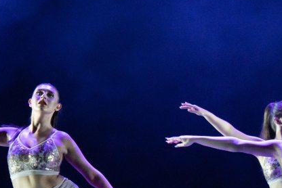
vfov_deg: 4.1
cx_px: 305
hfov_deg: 6.2
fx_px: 2602
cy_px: 153
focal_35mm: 332
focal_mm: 96
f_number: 3.2
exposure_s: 1/320
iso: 4000
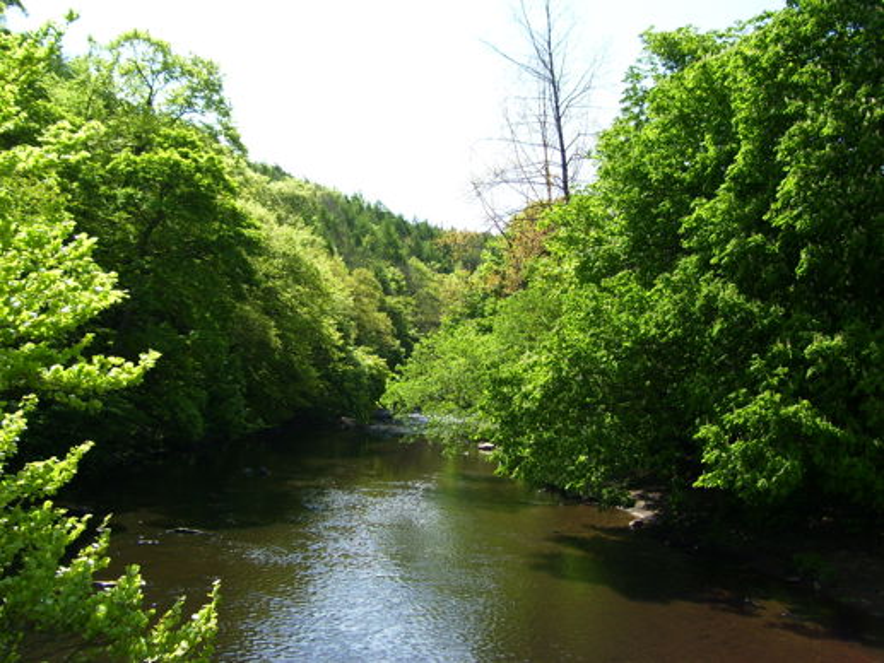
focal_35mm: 37
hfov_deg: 50.1
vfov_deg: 38.7
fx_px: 945
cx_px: 442
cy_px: 332
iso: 80
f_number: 2.7
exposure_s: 1/750
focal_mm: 6
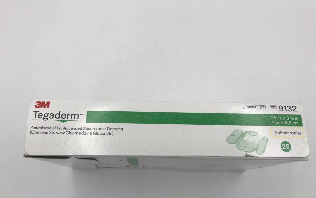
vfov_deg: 41.6
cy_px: 118
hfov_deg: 62.9
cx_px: 158
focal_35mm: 30
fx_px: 258
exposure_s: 1/211
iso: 20
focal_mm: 3.99
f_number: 1.8
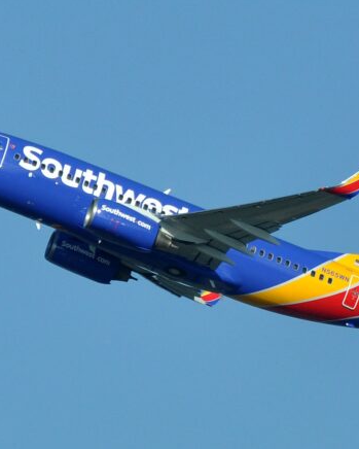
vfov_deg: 2.6
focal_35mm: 744
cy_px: 228
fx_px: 9878
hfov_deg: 2.1
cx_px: 177
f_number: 7.1
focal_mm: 300
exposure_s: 1/1600
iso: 250
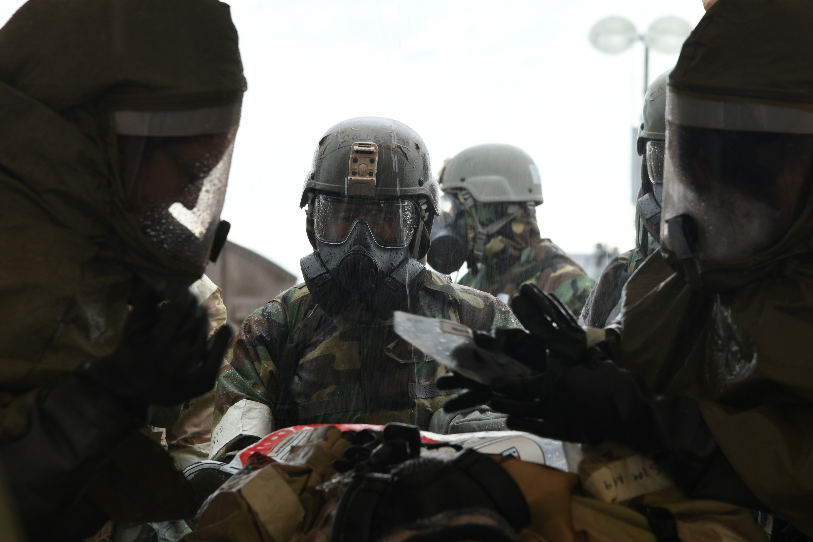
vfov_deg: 8.7
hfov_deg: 13.0
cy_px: 271
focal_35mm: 158
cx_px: 406
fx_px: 3557
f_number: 6.3
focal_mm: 105
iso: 160
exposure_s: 1/100
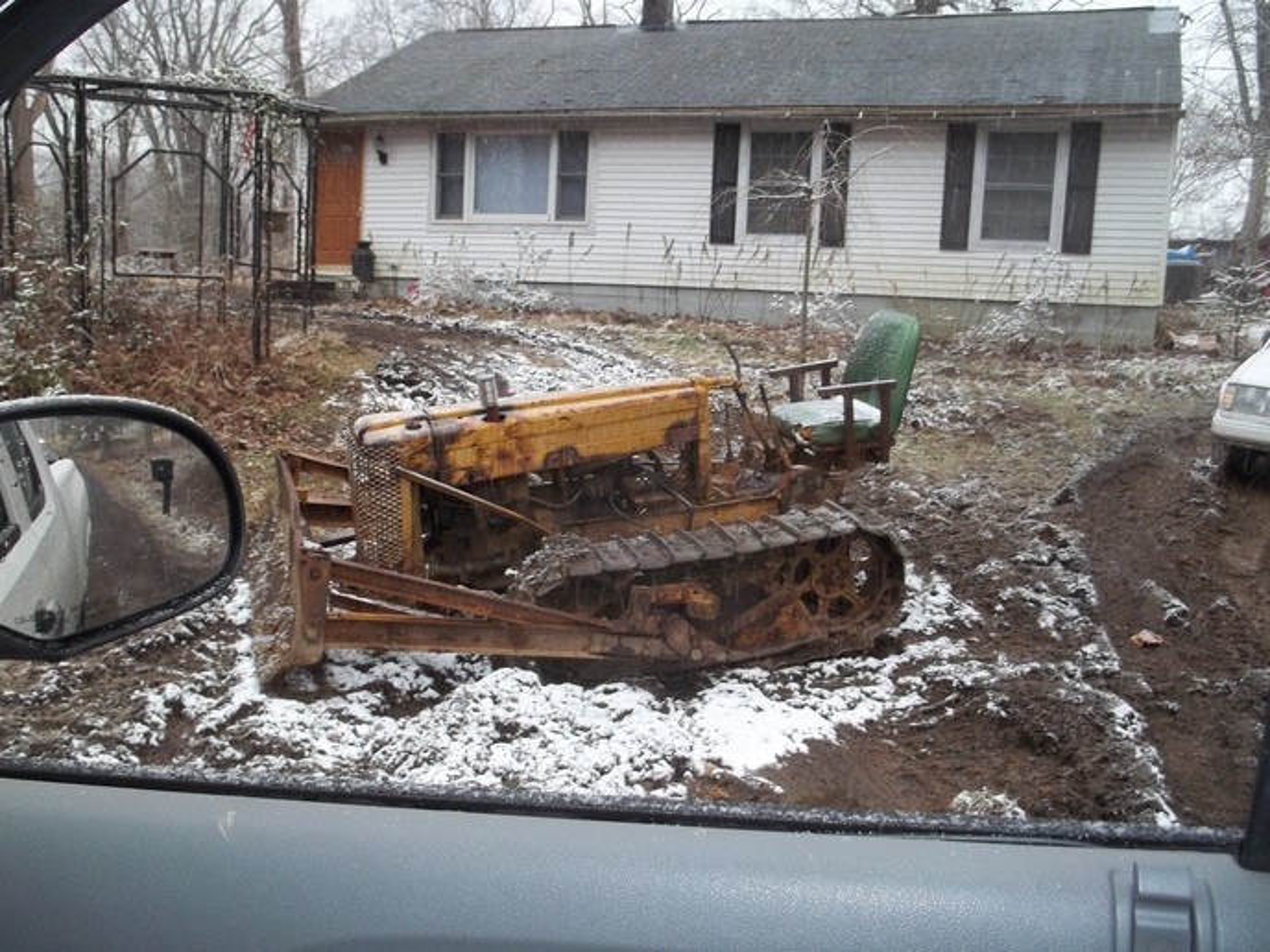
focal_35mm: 33
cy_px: 476
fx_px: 1211
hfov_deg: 55.4
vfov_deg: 42.9
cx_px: 635
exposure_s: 1/60
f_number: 3.3
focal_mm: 5.9
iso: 160
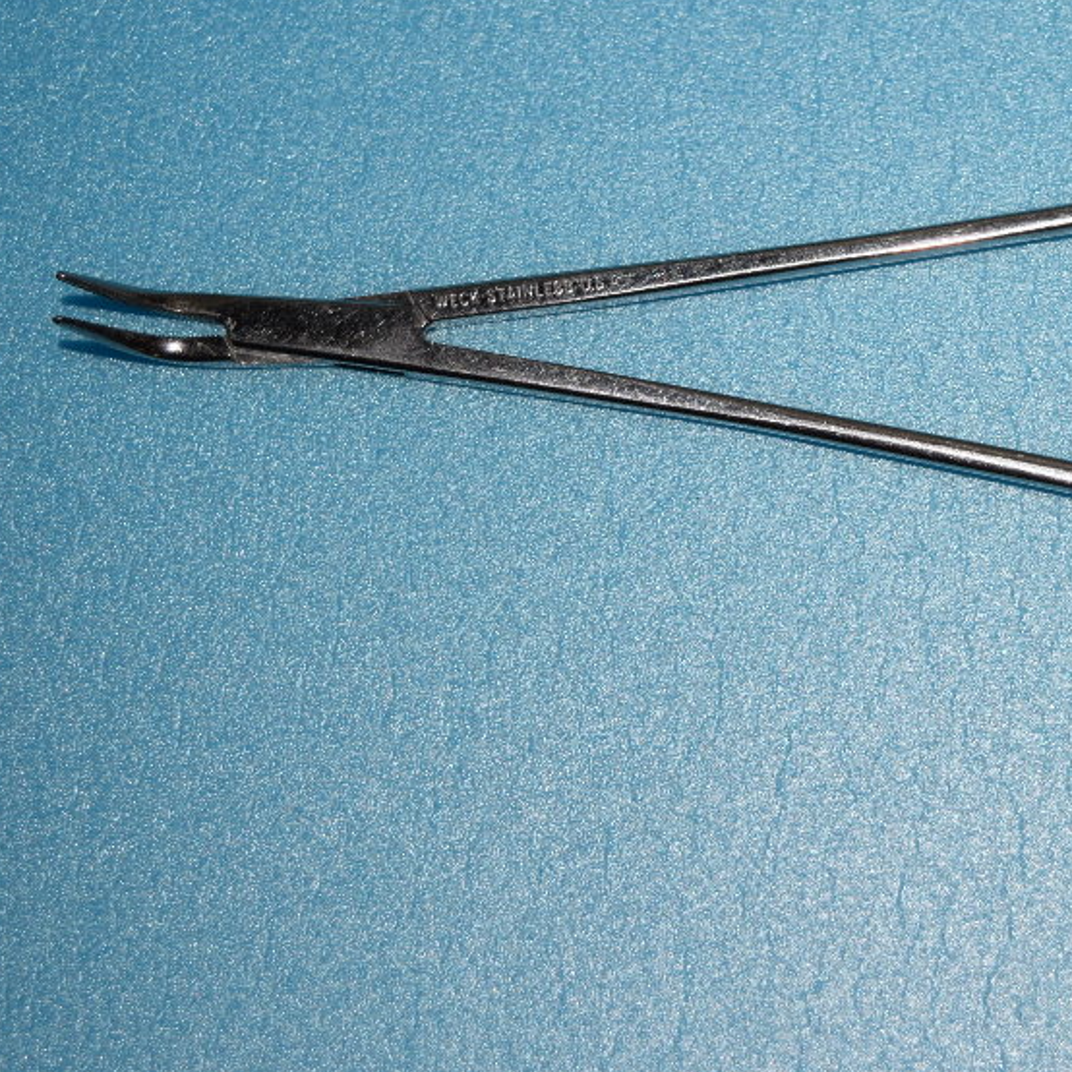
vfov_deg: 16.4
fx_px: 3714
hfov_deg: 16.2
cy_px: 363
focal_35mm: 106
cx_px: 993
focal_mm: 36
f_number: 4.8
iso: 220
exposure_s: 1/60
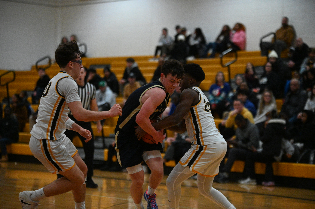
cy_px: 104
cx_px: 158
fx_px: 1137
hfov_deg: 15.8
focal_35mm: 130
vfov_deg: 10.5
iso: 12800
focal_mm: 130
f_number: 2.8
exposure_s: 1/8000
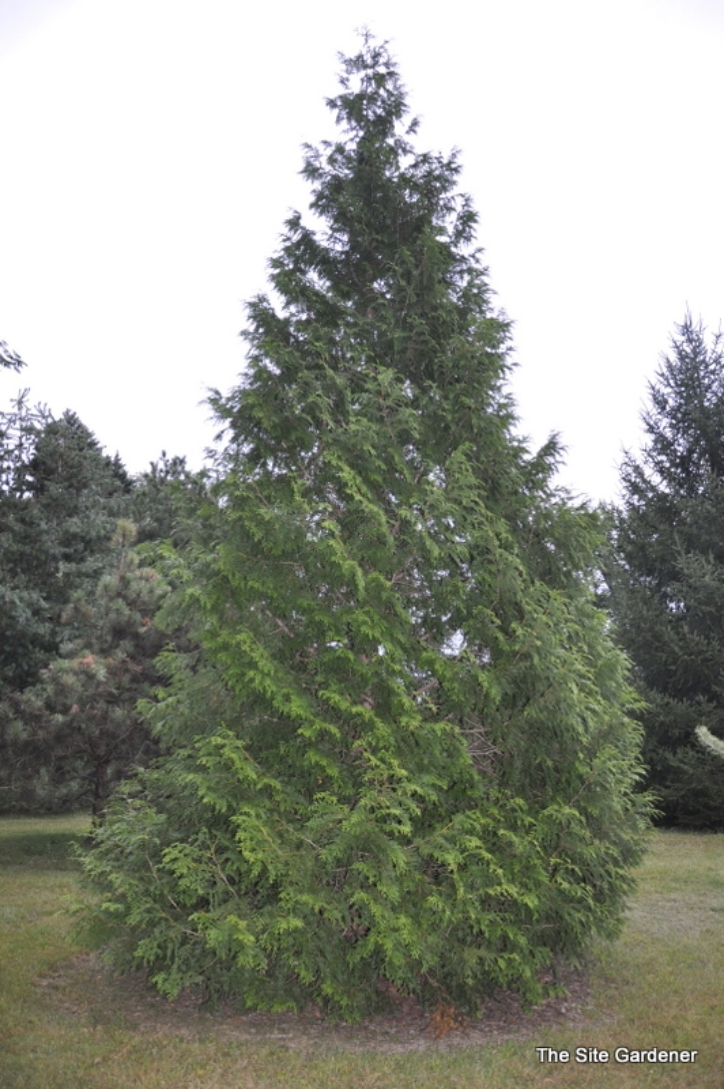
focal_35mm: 27
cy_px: 544
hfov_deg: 47.9
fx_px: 816
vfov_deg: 67.4
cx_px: 362
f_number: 3.5
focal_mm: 18
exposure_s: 1/125
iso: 640
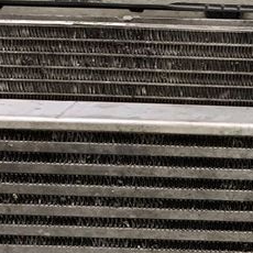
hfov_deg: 13.8
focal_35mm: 120
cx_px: 356
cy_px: 300
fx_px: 992
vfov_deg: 14.1
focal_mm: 4.25
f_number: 1.8
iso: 400
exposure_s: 1/25
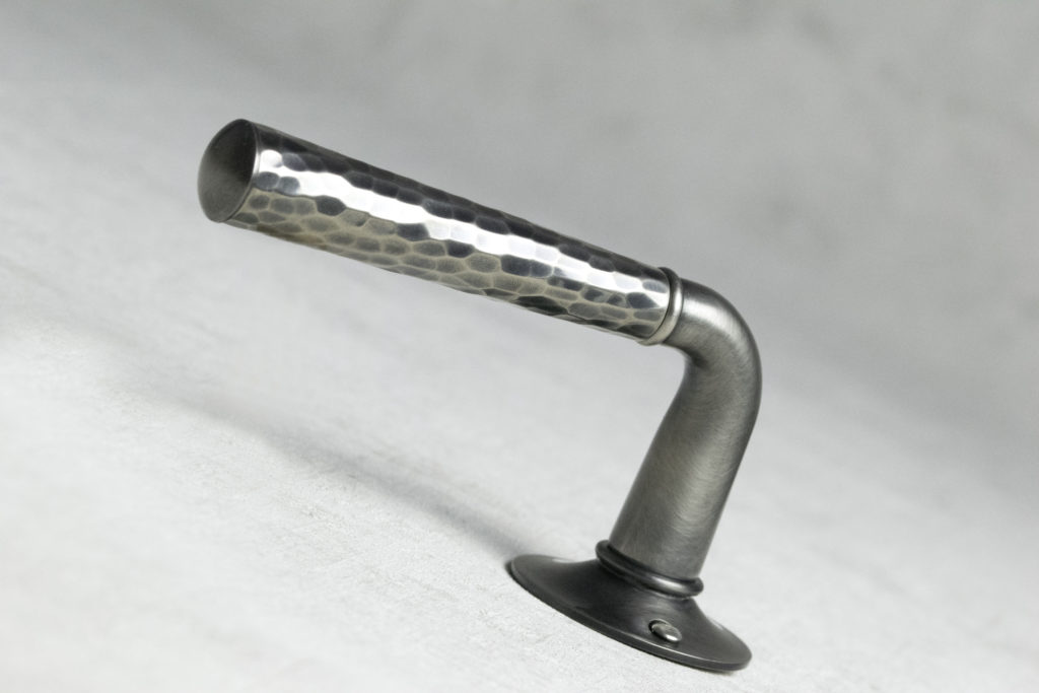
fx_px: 4546
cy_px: 346
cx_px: 520
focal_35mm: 158
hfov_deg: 13.0
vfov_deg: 8.7
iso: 3200
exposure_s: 1/160
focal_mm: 105
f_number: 13
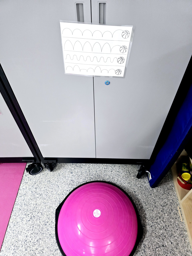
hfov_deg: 58.9
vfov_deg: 73.9
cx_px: 96
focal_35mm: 23
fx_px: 170
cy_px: 128
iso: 500
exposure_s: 1/120
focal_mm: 6.3
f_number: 1.7
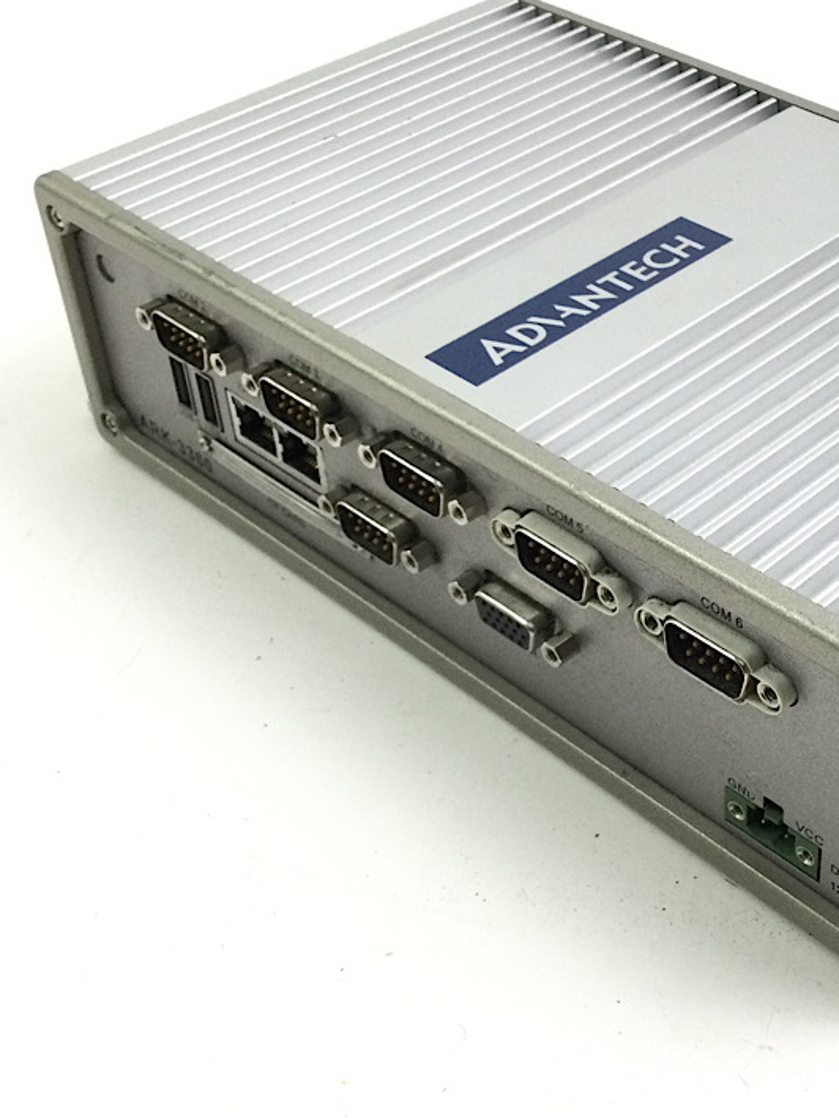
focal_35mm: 52
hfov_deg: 27.5
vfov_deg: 36.8
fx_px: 1680
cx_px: 673
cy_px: 512
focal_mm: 3.3
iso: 32
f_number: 2.4
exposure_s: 1/33
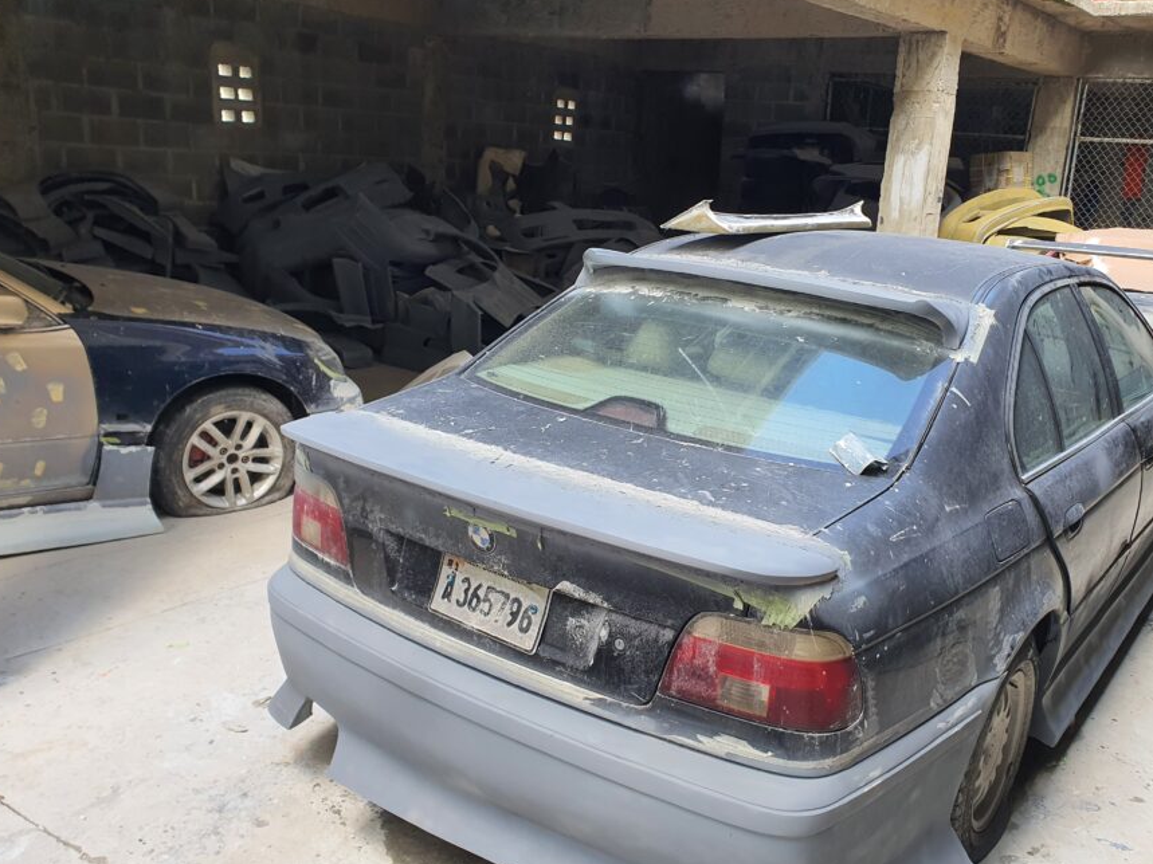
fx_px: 1032
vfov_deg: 45.3
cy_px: 506
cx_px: 647
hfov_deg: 58.2
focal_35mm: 31
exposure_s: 1/120
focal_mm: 4.3
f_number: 2.4
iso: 100
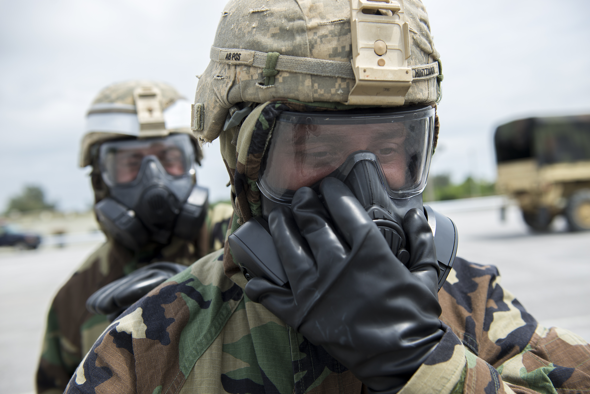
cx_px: 295
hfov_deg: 50.7
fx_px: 623
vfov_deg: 35.1
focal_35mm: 38
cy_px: 197
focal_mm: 38
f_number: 4
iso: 200
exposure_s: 1/1250
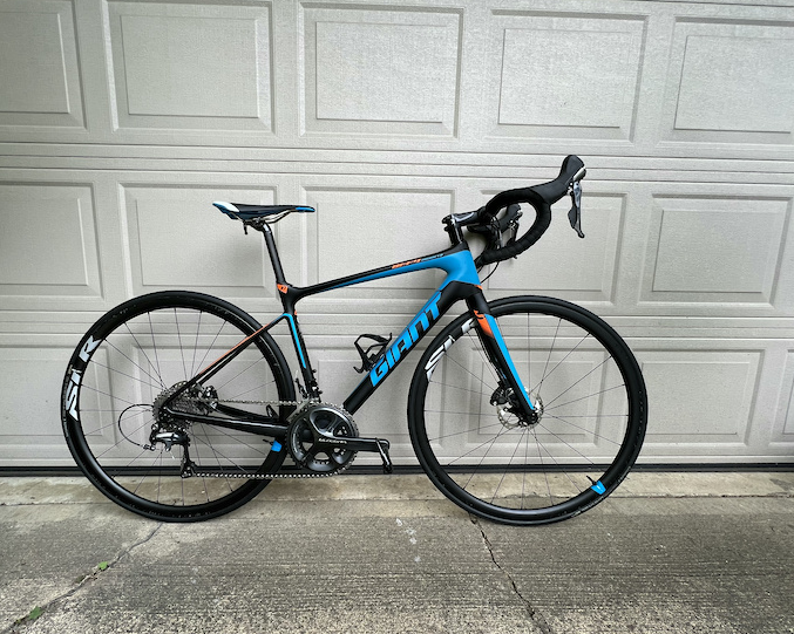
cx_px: 365
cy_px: 328
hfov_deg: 96.6
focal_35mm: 15
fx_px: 352
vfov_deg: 84.0
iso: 40
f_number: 1.8
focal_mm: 1.57
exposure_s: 1/99
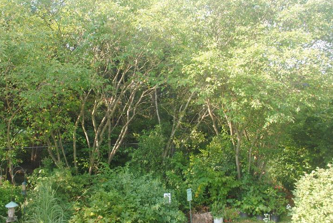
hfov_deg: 50.6
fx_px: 352
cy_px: 94
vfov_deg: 35.0
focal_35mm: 38
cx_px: 157
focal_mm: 18
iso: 200
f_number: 5
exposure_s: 1/100
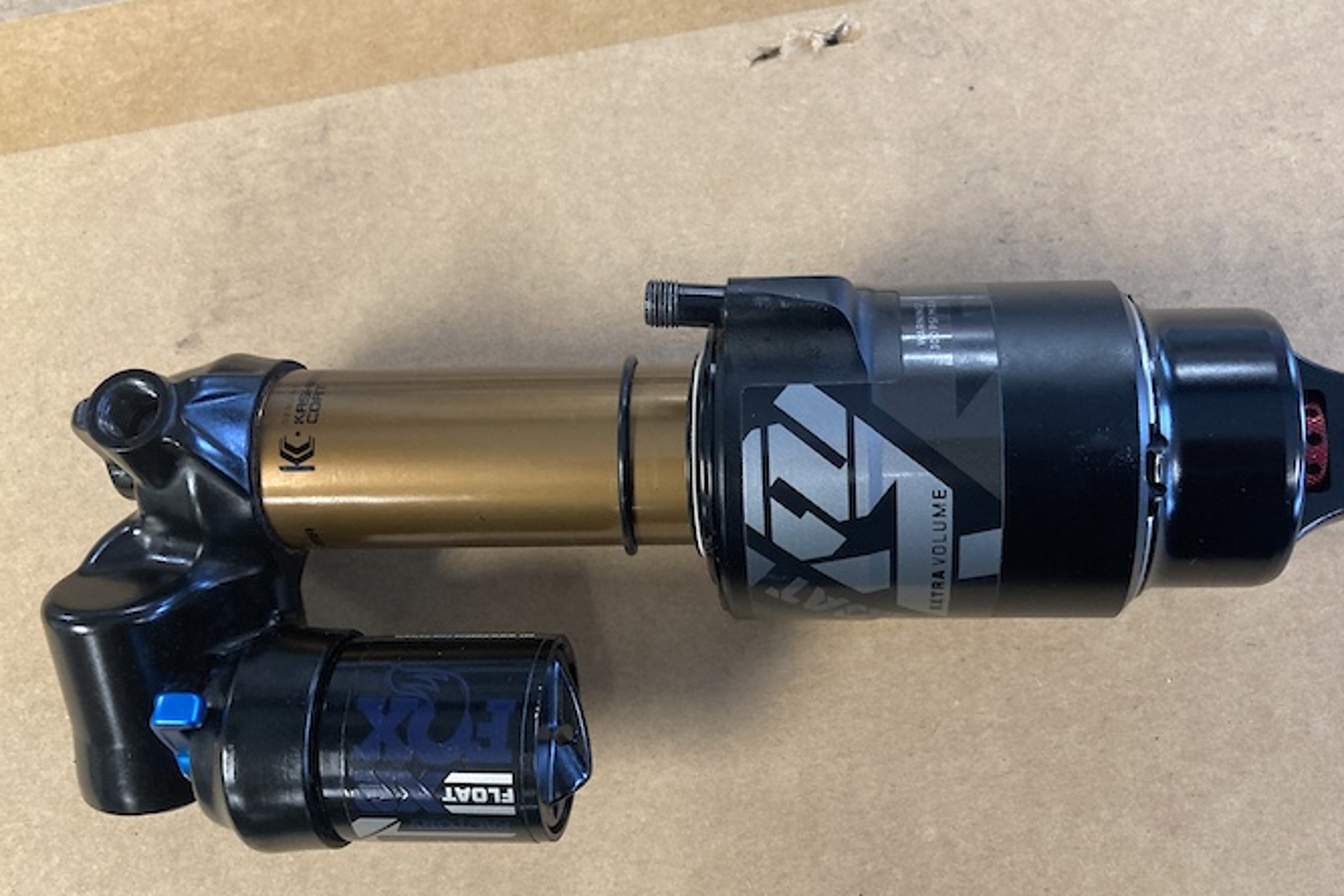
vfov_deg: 37.8
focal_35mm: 35
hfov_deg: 54.3
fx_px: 1307
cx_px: 765
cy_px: 466
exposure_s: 1/42
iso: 200
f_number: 1.8
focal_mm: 3.99
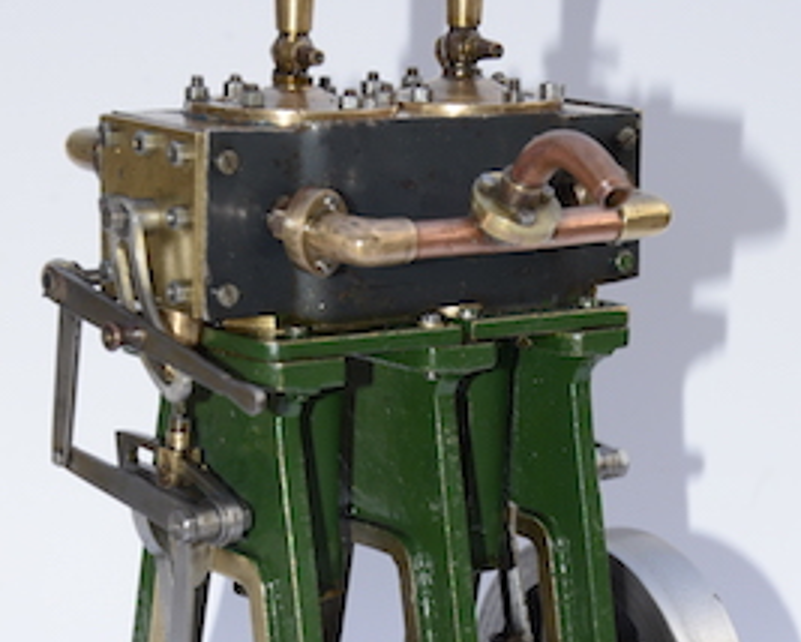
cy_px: 513
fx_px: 3559
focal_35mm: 150
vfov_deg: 10.3
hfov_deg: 12.8
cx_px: 402
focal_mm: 70
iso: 800
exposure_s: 1/250
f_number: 13
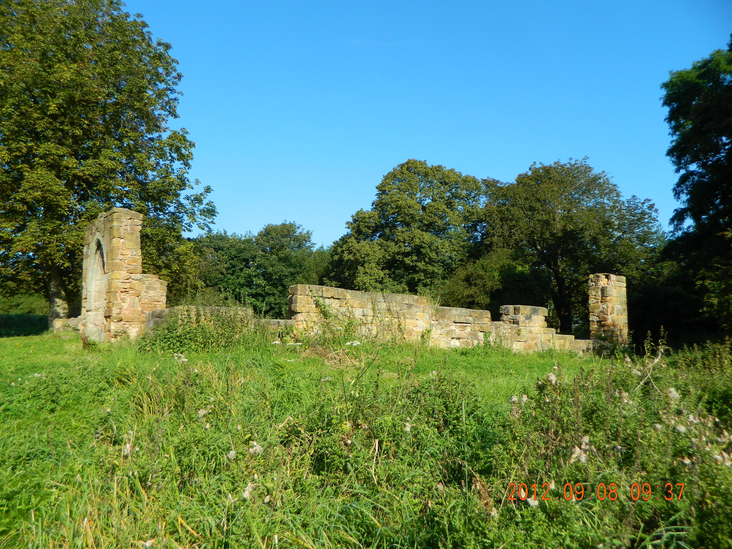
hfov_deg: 69.4
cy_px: 274
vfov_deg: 54.9
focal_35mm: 25
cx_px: 366
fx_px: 529
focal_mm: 4.5
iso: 80
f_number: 3.1
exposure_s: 1/800
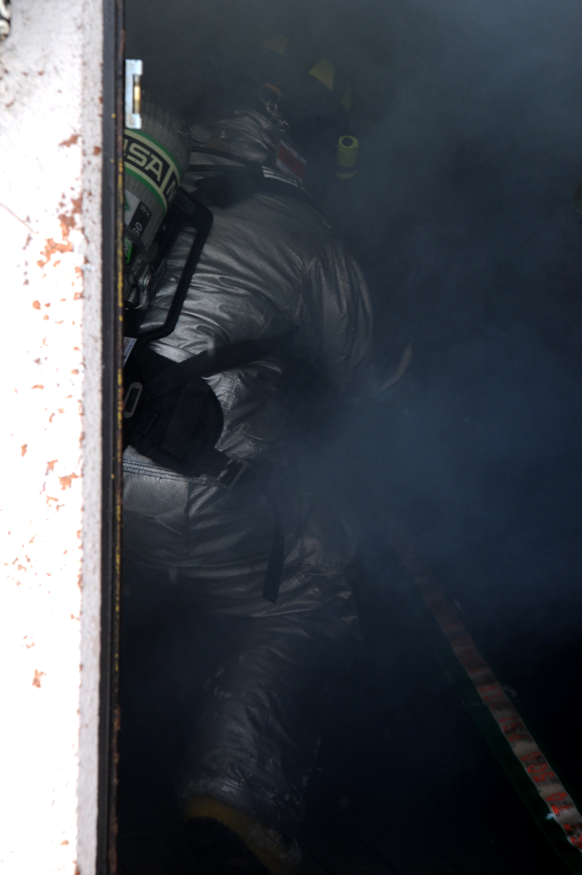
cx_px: 291
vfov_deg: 27.0
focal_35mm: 75
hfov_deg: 18.2
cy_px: 438
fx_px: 1821
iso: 400
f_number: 9
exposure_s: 1/400
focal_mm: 75
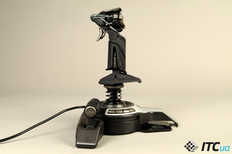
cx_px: 116
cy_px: 77
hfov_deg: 49.6
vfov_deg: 34.1
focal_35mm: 39
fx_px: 251
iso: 200
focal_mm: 26
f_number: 18
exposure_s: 1/80
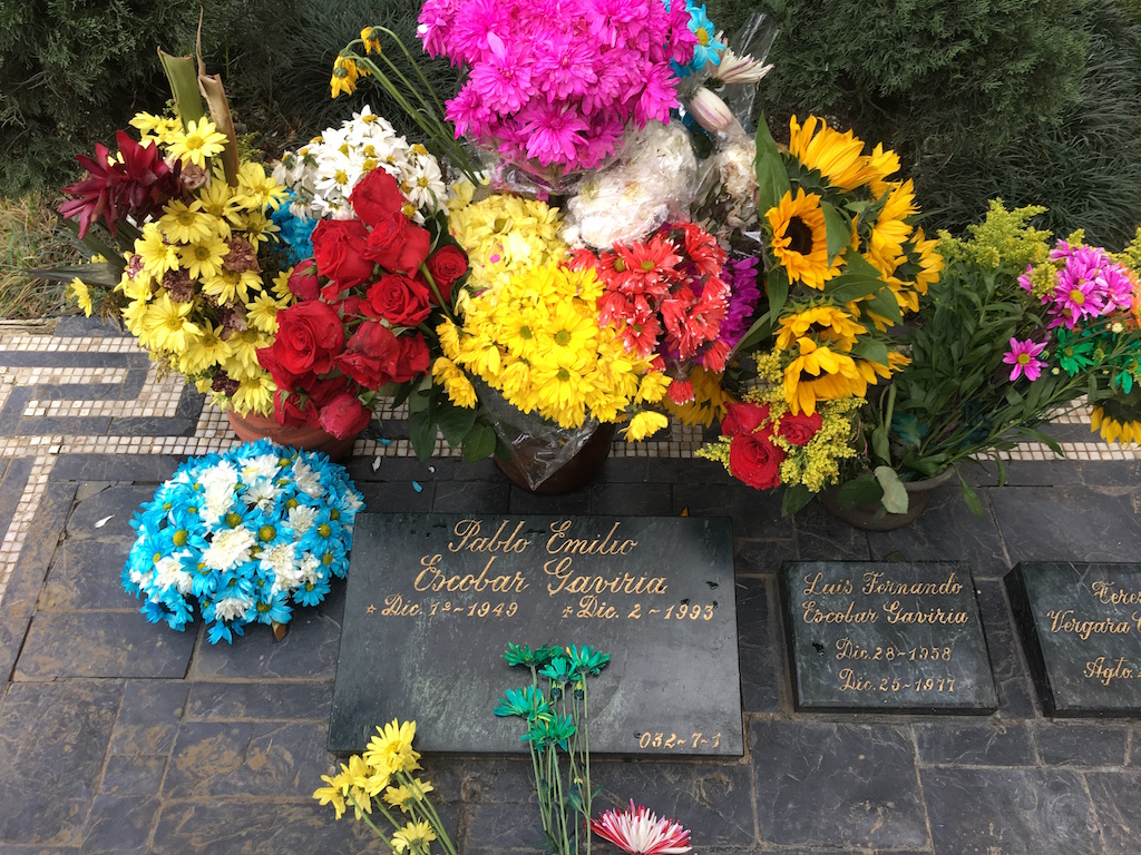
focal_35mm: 29
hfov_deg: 61.7
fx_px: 956
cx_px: 570
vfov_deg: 48.2
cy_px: 428
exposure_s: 1/40
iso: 25
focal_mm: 4.15
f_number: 2.2
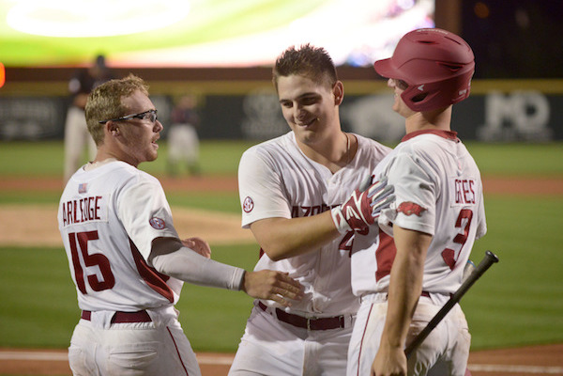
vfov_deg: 9.1
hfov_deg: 13.7
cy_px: 188
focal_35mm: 150
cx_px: 282
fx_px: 2346
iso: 3200
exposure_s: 1/1000
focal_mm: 150
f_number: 2.8
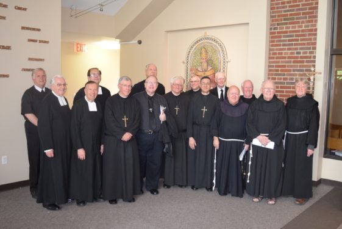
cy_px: 114
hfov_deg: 53.1
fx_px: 342
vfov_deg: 36.9
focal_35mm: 36
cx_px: 171
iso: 1800
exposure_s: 1/60
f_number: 4
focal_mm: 24
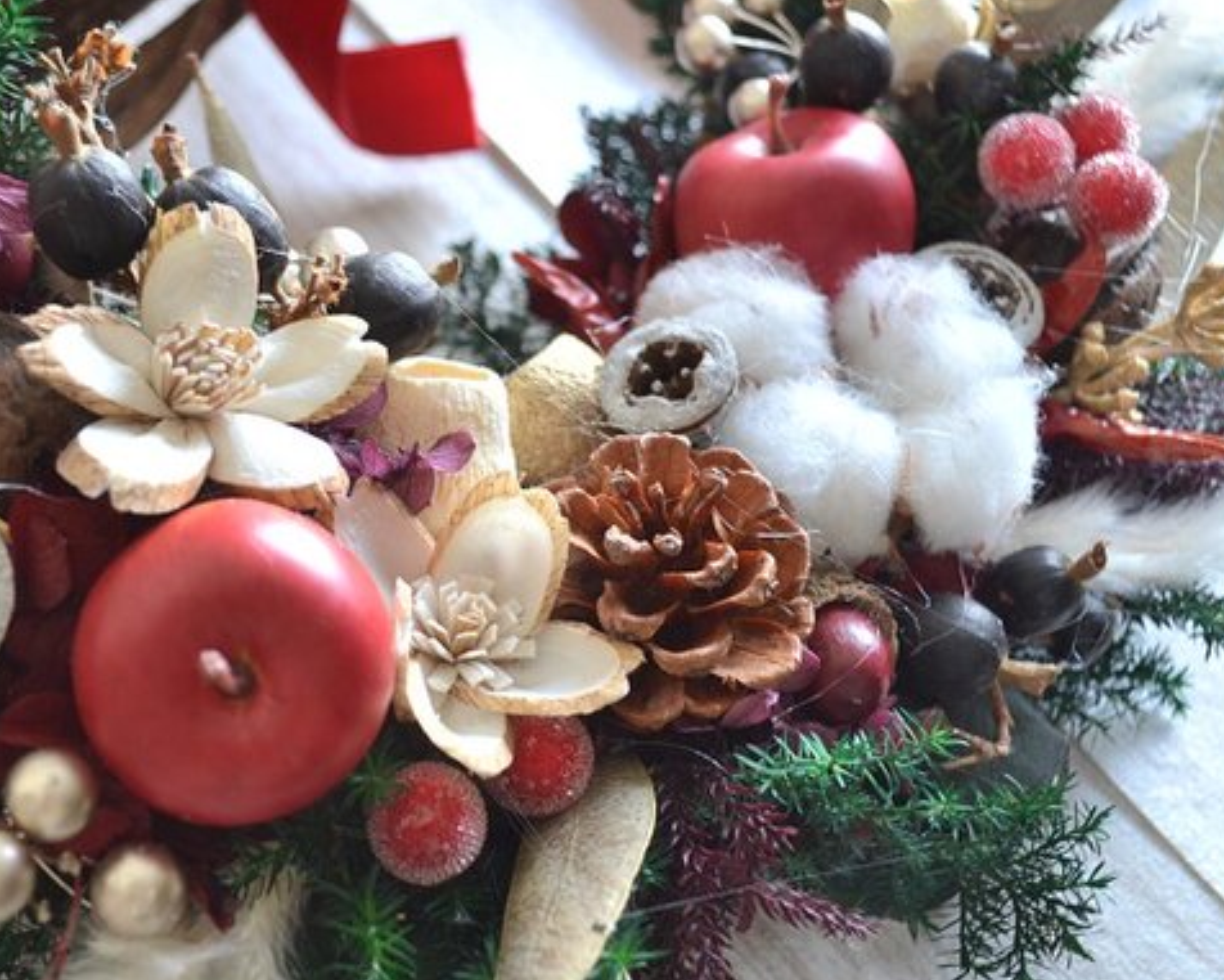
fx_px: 1920
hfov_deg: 35.1
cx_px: 437
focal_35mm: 53
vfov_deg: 28.6
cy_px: 481
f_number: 4.5
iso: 400
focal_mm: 28
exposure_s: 1/20
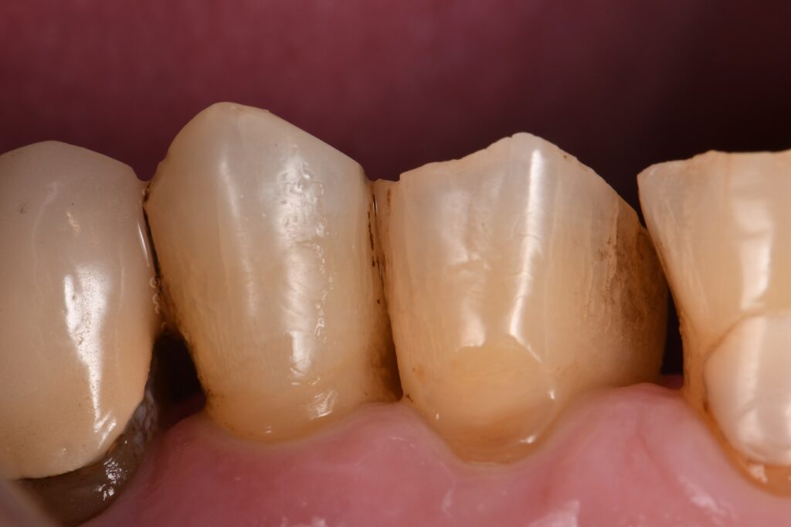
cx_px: 396
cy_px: 264
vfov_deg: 8.7
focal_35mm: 157
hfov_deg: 13.1
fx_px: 3448
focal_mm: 105
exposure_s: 1/200
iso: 200
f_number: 32
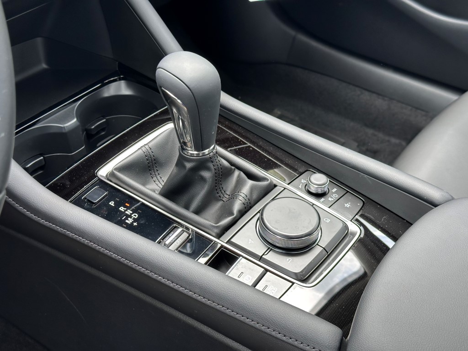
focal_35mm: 48
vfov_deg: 30.3
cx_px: 234
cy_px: 176
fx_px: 649
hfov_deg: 39.7
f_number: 1.78
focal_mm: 6.86
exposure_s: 1/121
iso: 50
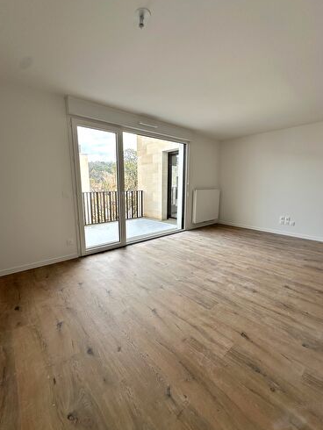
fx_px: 186
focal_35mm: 15
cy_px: 218
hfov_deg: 81.7
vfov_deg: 98.1
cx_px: 152
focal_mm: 2.22
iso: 40
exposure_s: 1/188
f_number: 2.2
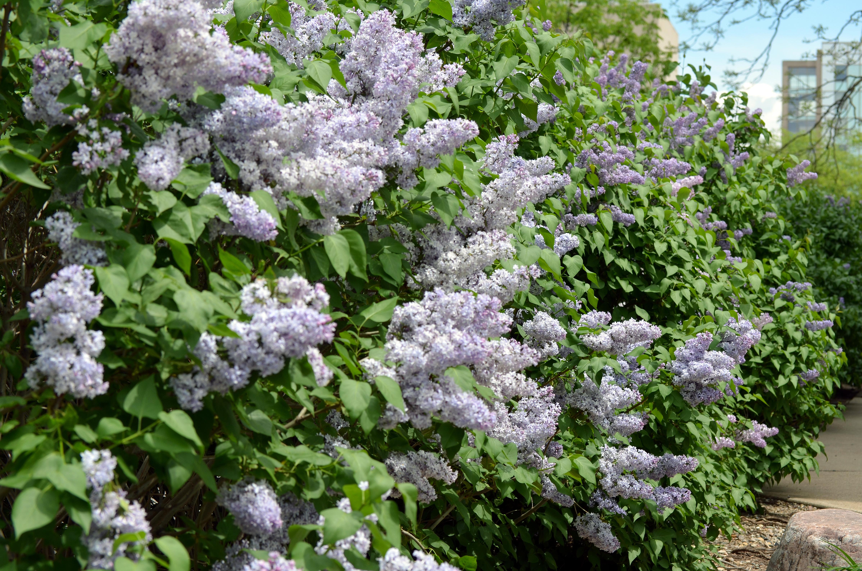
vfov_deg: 14.6
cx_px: 431
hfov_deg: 22.0
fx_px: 2222
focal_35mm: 93
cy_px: 286
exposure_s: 1/200
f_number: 8
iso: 100
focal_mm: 62
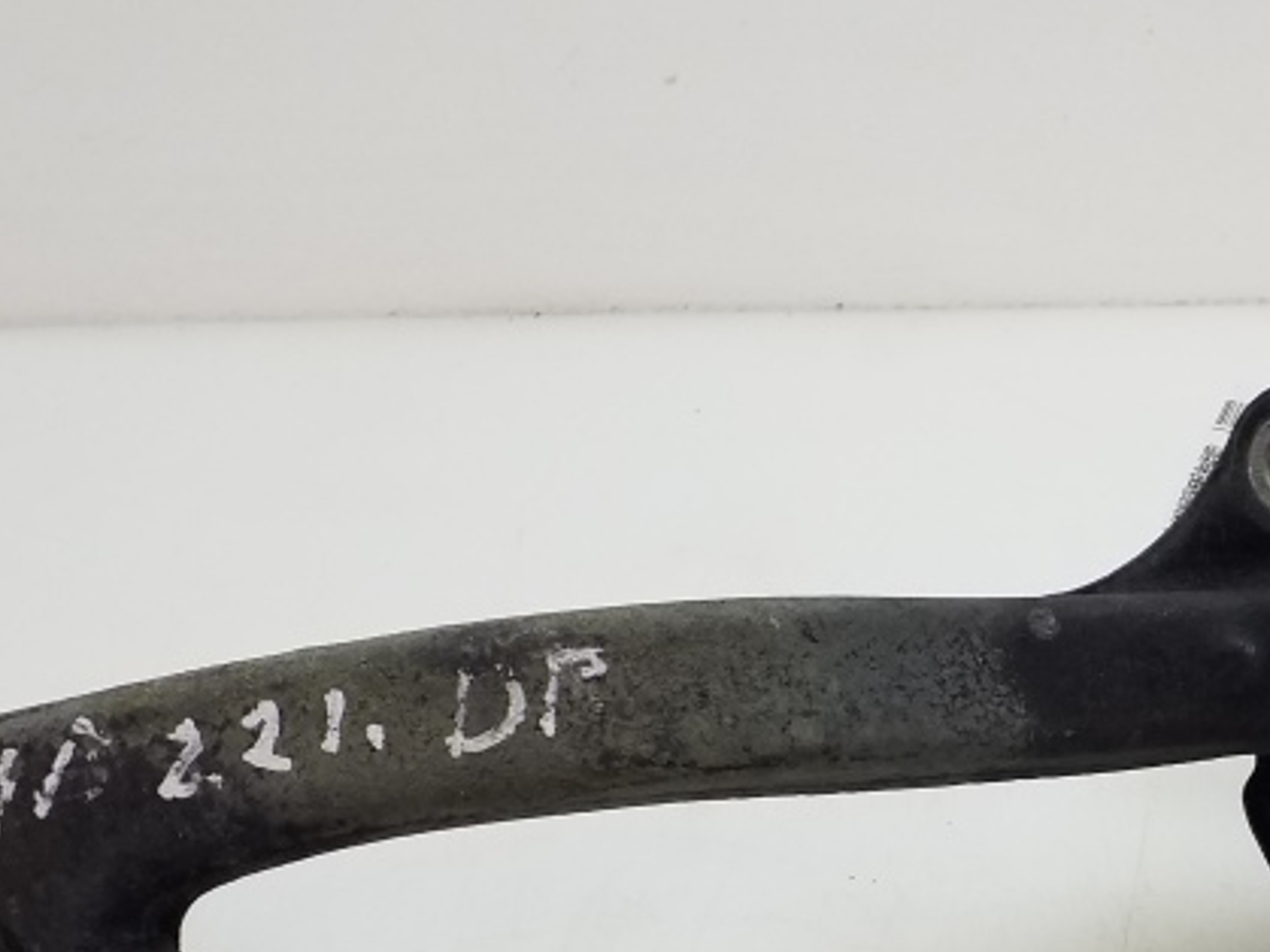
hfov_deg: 27.6
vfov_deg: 21.9
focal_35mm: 66
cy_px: 770
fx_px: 2421
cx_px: 1282
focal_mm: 3.6
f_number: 1.9
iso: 100
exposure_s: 1/50
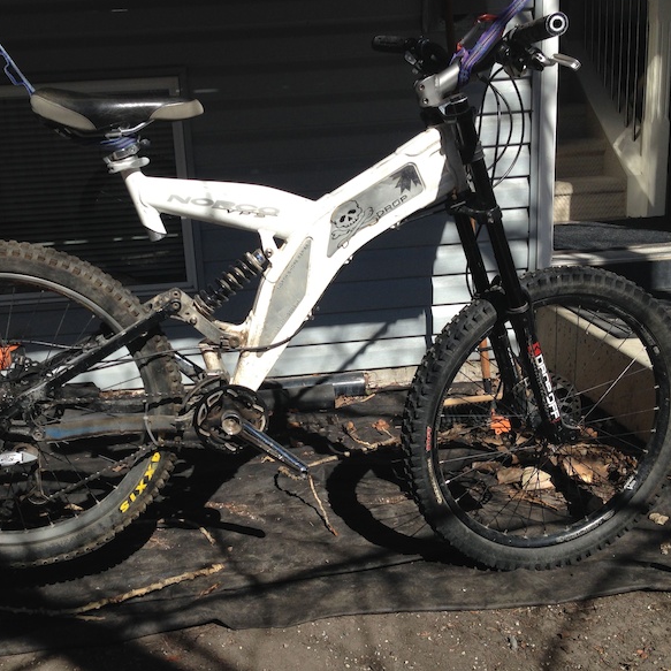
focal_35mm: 40
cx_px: 287
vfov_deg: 41.9
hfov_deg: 41.8
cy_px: 328
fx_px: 877
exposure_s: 1/1427
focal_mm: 4.12
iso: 50
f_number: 2.4
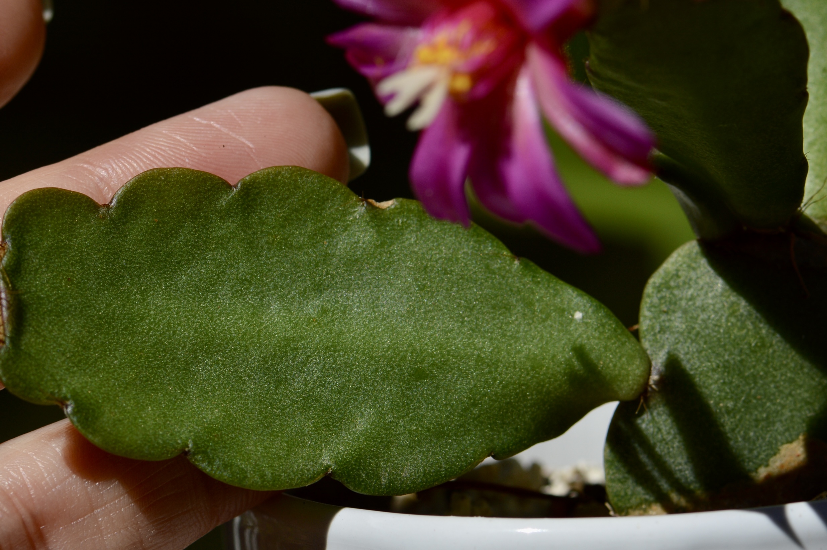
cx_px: 327
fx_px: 4397
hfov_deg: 10.7
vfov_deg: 7.2
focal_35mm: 192
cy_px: 297
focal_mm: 105
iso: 100
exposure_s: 1/800
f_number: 11
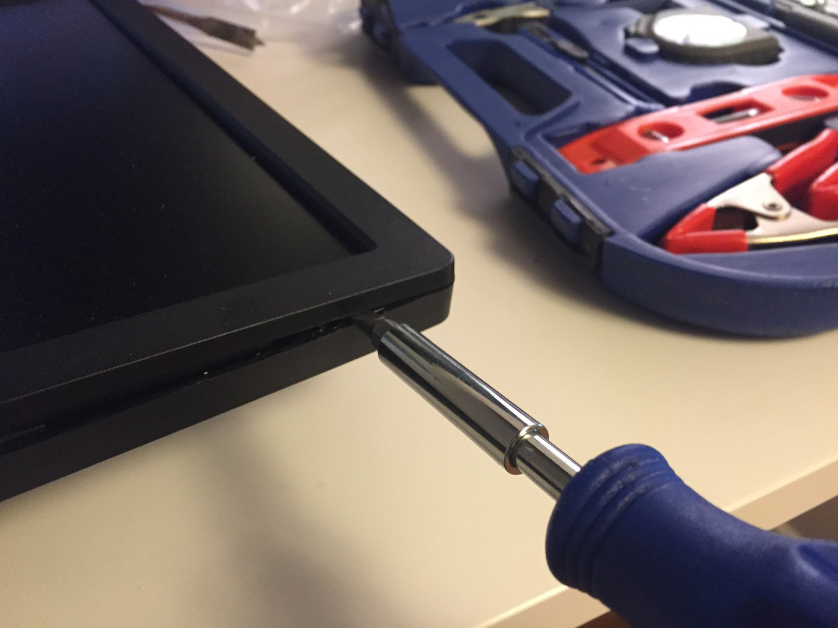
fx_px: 702
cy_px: 314
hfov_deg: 61.7
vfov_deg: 48.2
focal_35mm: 29
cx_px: 419
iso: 200
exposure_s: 1/30
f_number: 2.2
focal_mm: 4.15
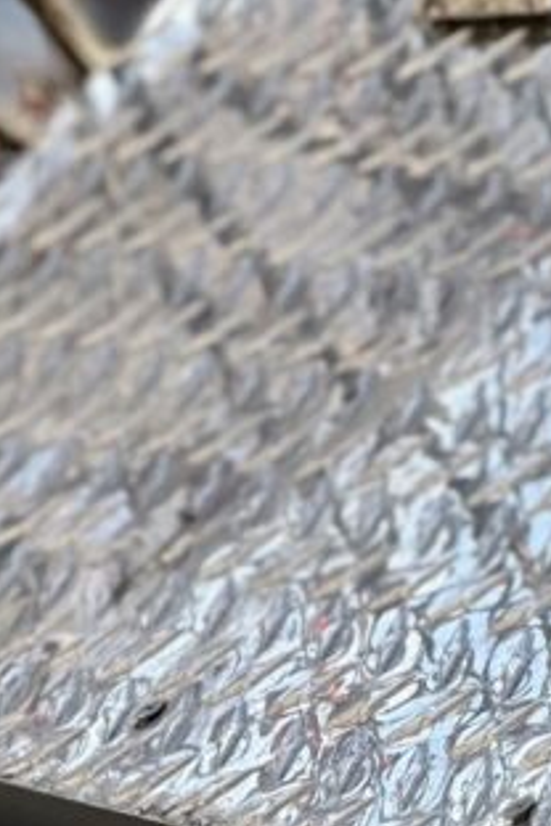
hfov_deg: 3.5
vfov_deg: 5.2
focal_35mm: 394
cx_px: 879
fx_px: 9045
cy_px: 1393
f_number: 2.8
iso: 25
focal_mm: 9
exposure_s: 1/155
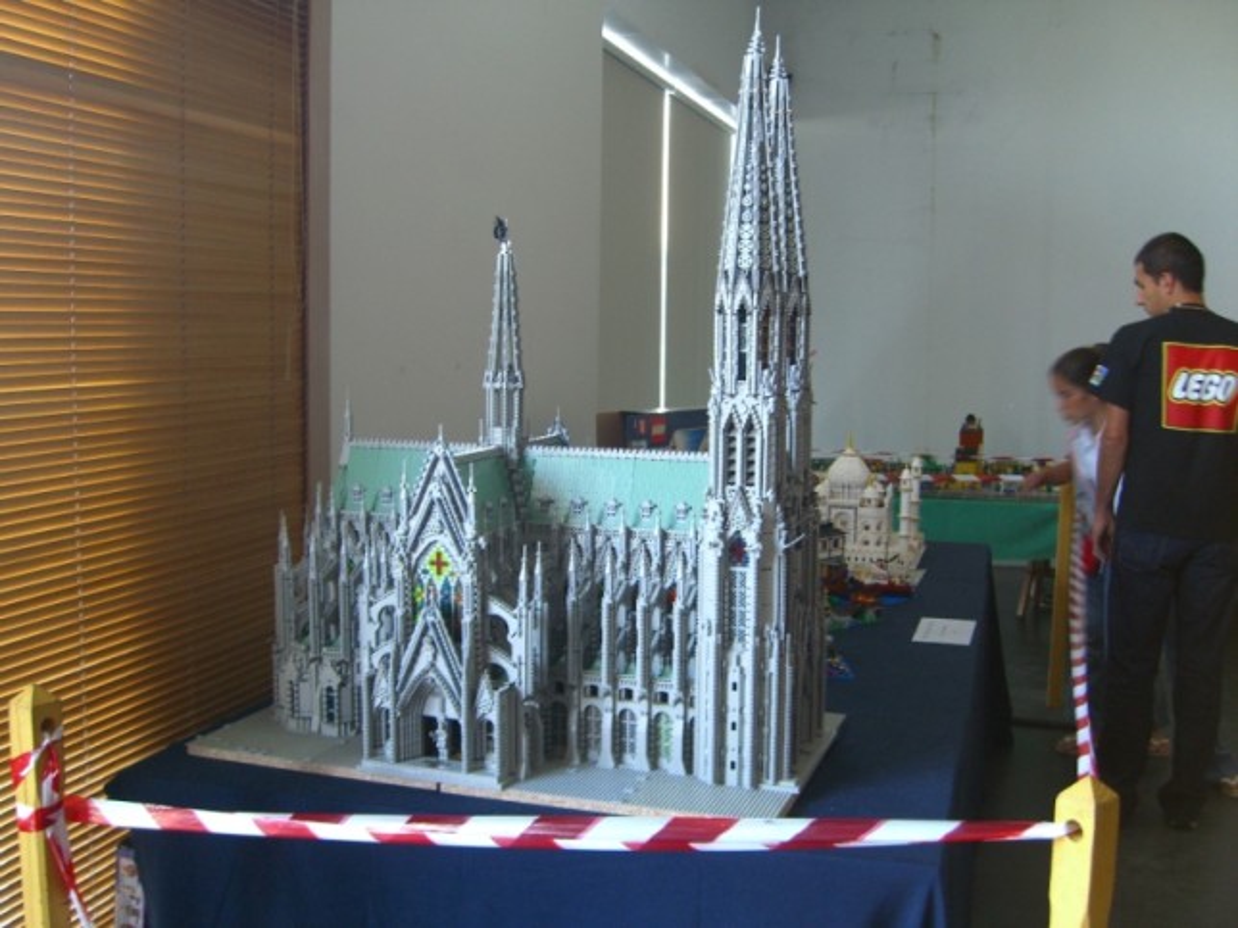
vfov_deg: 37.7
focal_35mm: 38
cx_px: 619
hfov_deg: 49.0
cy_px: 464
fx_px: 1359
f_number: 2.8
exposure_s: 1/15
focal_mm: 7.9
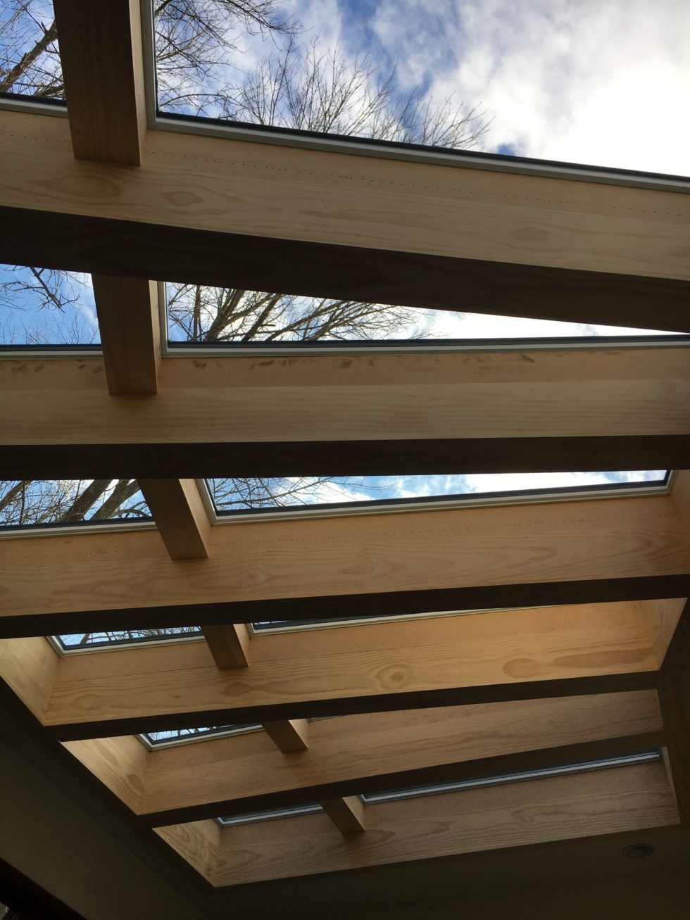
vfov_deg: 61.7
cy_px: 460
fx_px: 771
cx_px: 345
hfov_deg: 48.2
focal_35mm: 29
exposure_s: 1/663
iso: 25
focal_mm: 4.15
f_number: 2.2
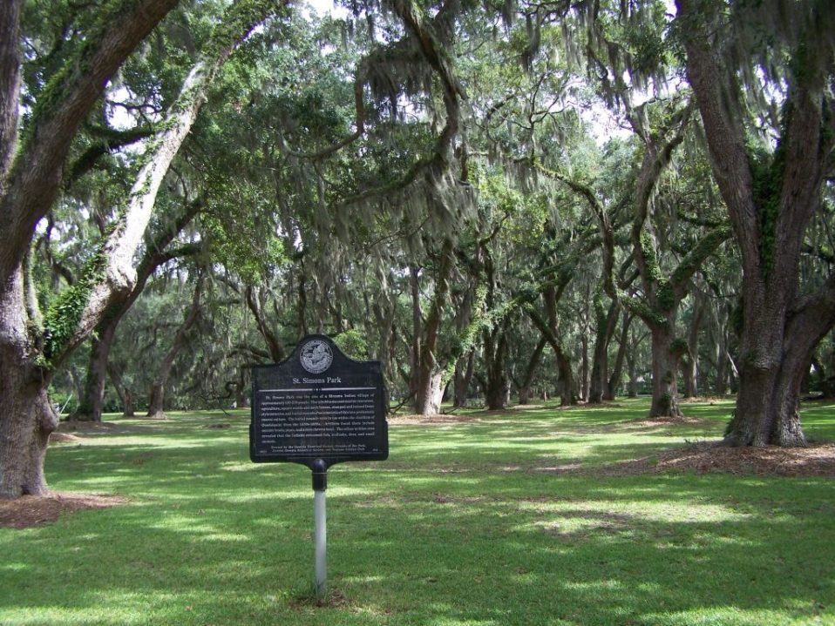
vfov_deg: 37.7
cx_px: 418
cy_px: 313
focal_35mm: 38
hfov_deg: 49.0
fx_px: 917
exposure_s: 1/250
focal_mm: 6.3
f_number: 2.8
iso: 64
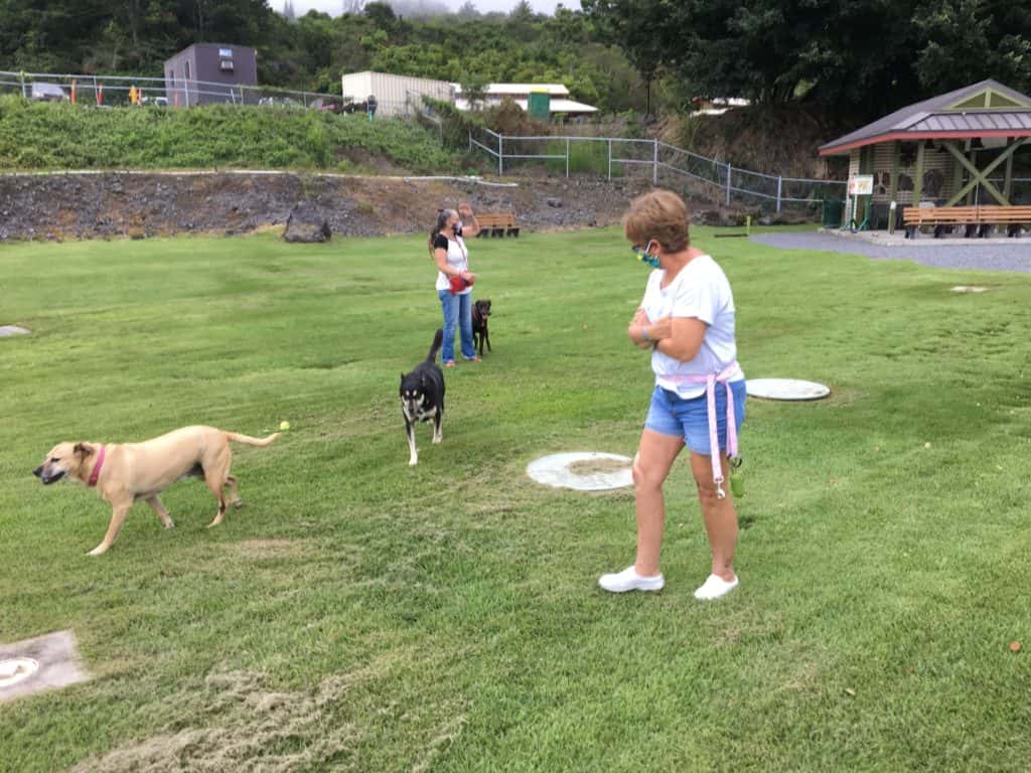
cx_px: 516
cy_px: 386
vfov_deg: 48.2
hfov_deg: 61.7
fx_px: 864
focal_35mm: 29
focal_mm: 4.15
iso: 32
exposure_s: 1/120
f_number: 2.2
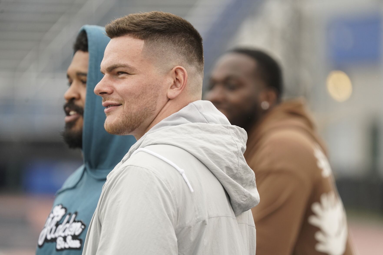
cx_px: 192
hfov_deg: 5.2
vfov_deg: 3.4
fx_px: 4255
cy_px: 128
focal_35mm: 400
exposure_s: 1/1250
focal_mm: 400
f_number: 6.3
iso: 2000
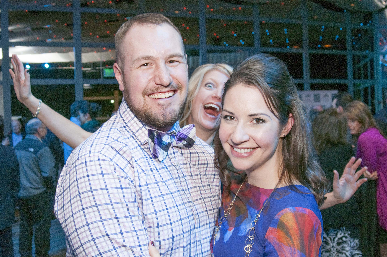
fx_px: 451
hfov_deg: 46.4
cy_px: 128
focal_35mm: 42
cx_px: 194
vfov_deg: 31.8
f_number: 5.6
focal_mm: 28
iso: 200
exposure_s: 1/60
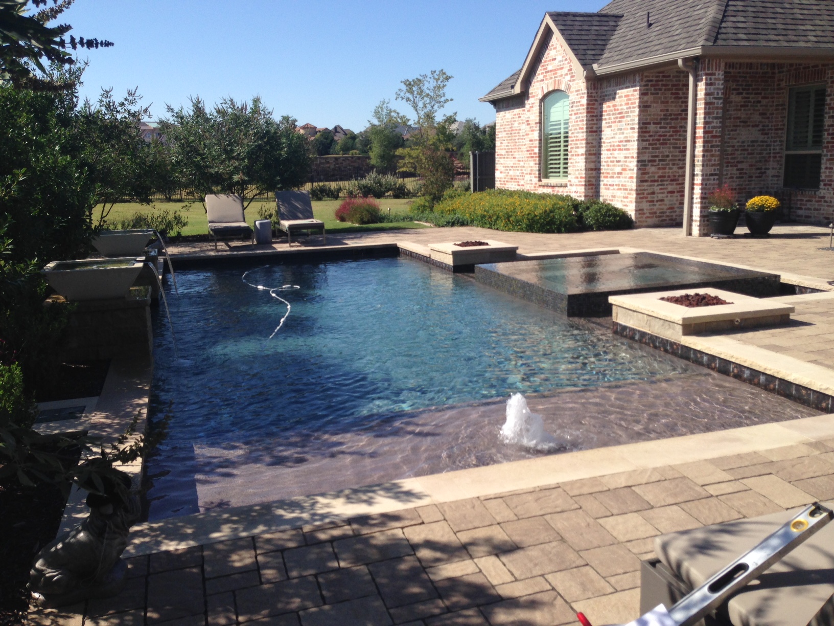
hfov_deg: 55.4
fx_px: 795
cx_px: 417
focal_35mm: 33
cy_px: 313
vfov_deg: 42.9
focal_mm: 4.12
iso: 50
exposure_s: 1/1808
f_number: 2.4
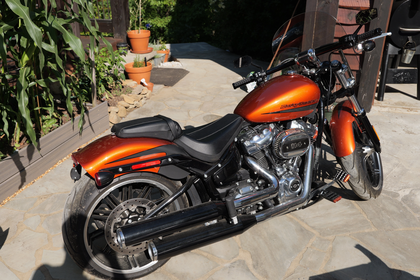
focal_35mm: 33
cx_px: 210
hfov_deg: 57.2
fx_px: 385
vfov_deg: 40.0
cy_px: 140
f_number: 5.6
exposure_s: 1/4000
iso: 800
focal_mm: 33
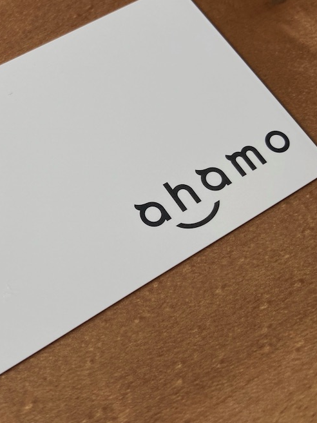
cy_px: 192
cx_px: 84
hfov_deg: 33.0
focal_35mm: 43
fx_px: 525
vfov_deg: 43.8
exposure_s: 1/412
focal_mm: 3.99
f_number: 1.8
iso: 20
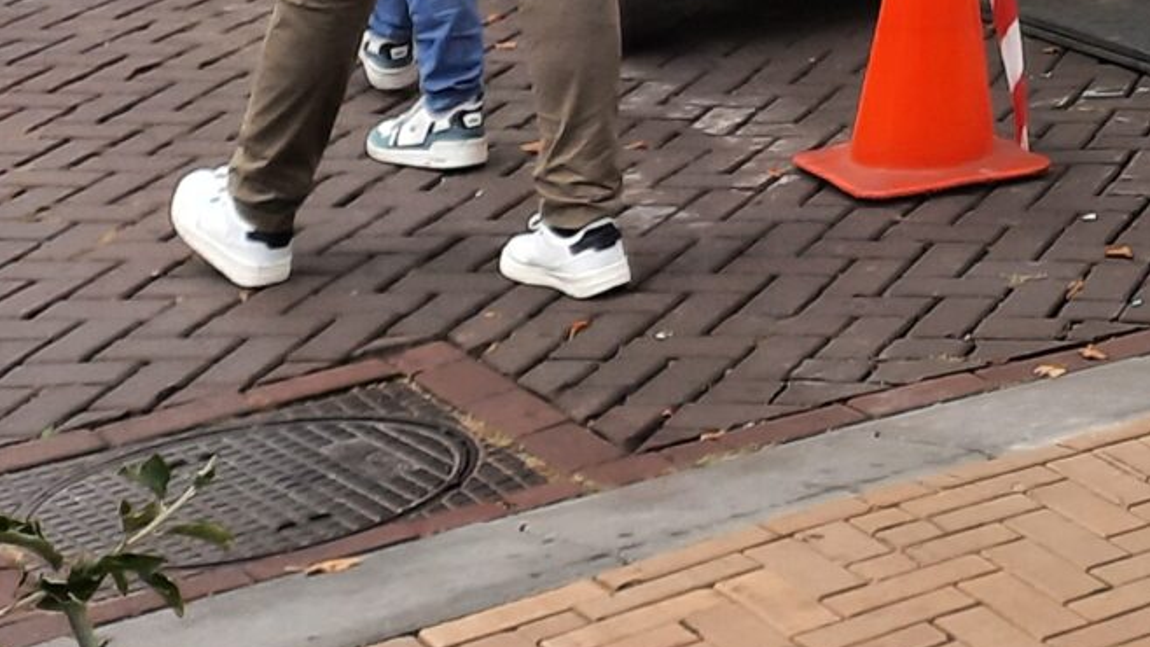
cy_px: -867
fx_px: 3232
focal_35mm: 106
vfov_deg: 10.1
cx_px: 1860
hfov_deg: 17.5
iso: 32
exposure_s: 1/625
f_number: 2
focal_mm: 4.6
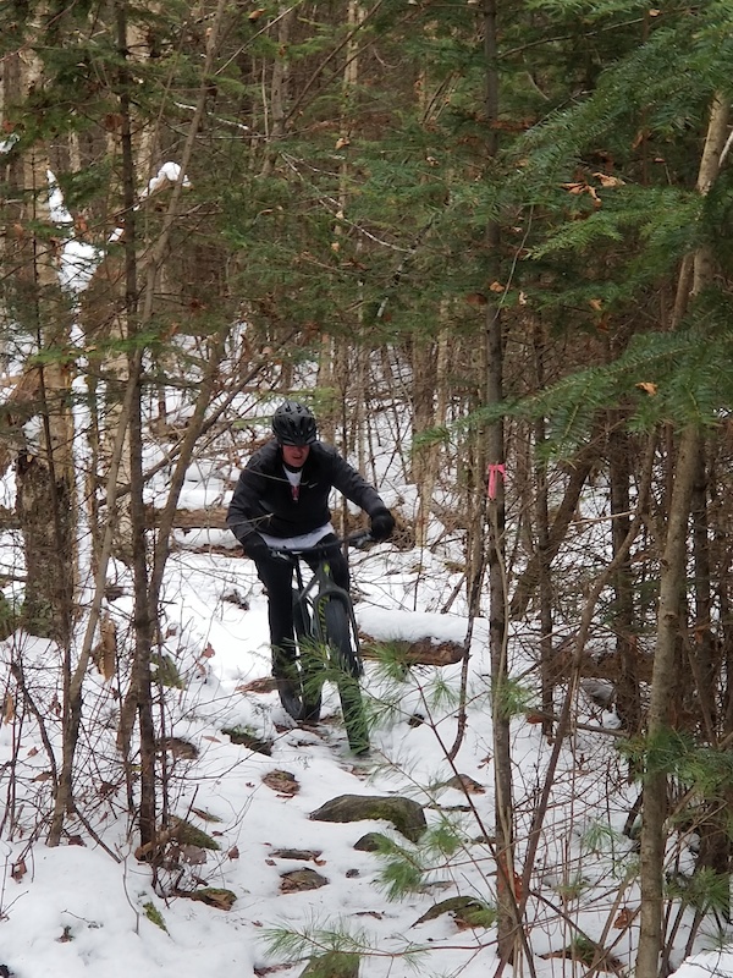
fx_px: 1468
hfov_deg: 28.0
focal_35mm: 52
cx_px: 366
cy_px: 489
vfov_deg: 36.8
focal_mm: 6
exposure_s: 1/30
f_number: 2.4
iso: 25
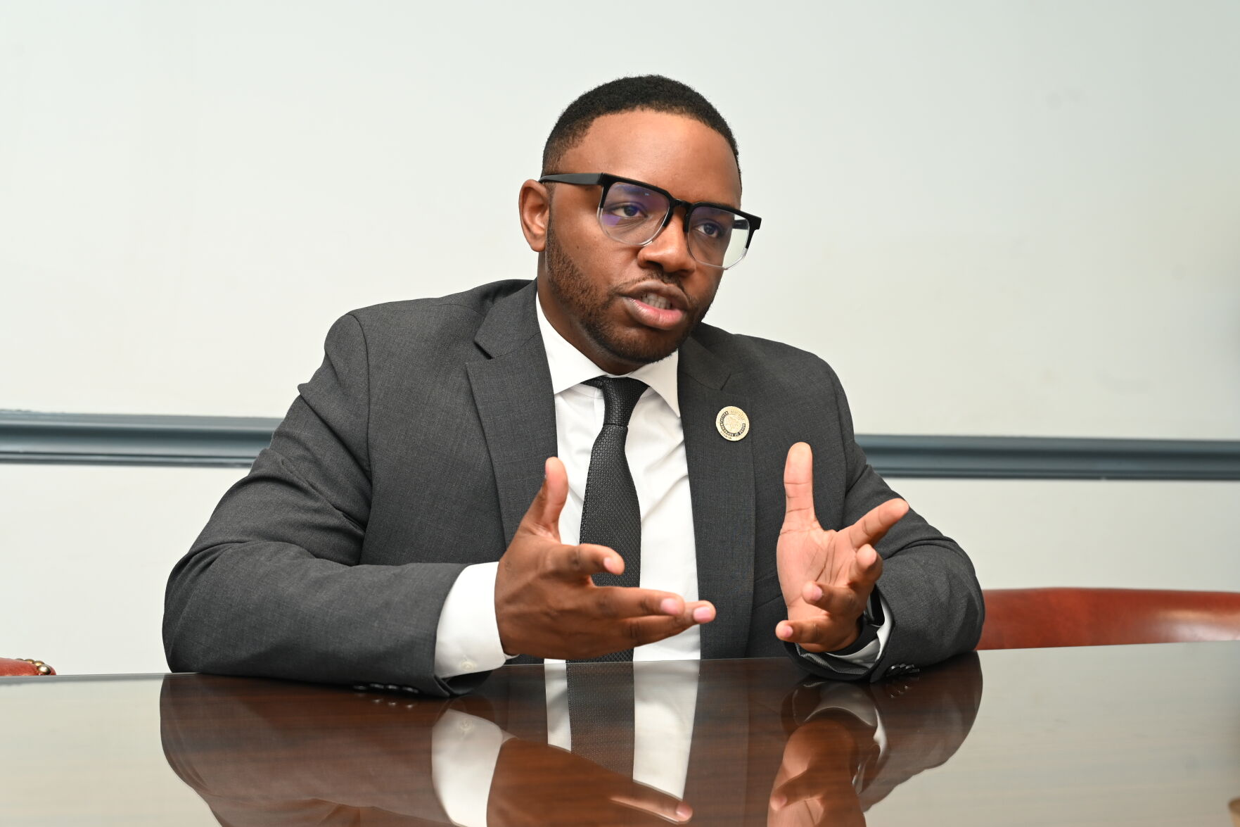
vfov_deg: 26.5
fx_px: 1756
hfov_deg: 38.9
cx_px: 620
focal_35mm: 51
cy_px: 414
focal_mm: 51
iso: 640
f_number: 5.6
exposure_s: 1/60
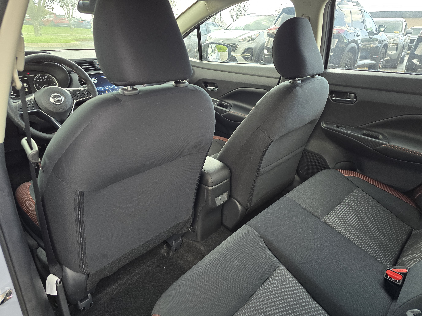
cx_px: 211
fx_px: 280
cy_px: 158
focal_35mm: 23
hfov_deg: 73.9
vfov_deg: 58.9
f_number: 1.7
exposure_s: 1/180
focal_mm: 6.3
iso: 125
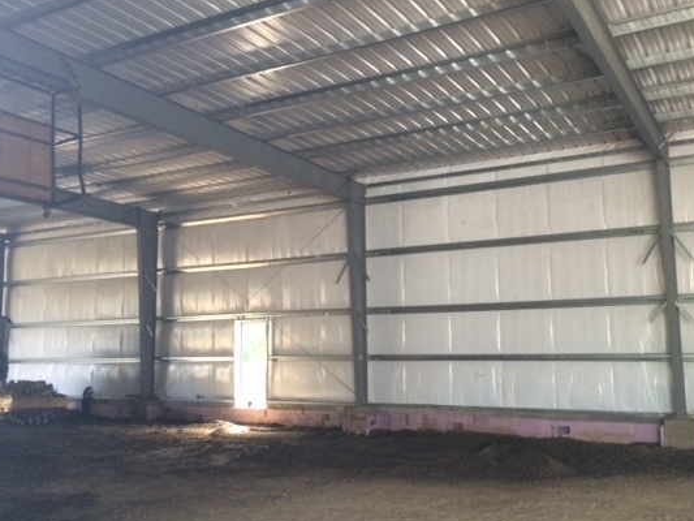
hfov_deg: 51.2
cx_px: 396
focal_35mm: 36
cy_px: 258
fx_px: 722
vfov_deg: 39.7
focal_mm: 4.12
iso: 64
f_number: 2.2
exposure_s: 1/30
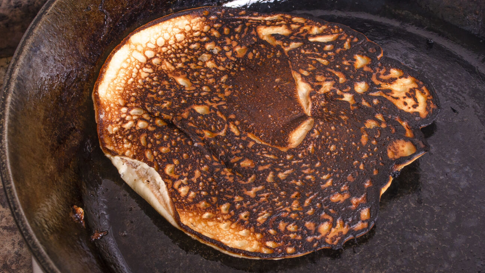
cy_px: 120
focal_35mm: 74
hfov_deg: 28.5
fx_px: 952
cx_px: 289
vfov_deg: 16.3
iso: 100
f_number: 8
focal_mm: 30
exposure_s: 1/160
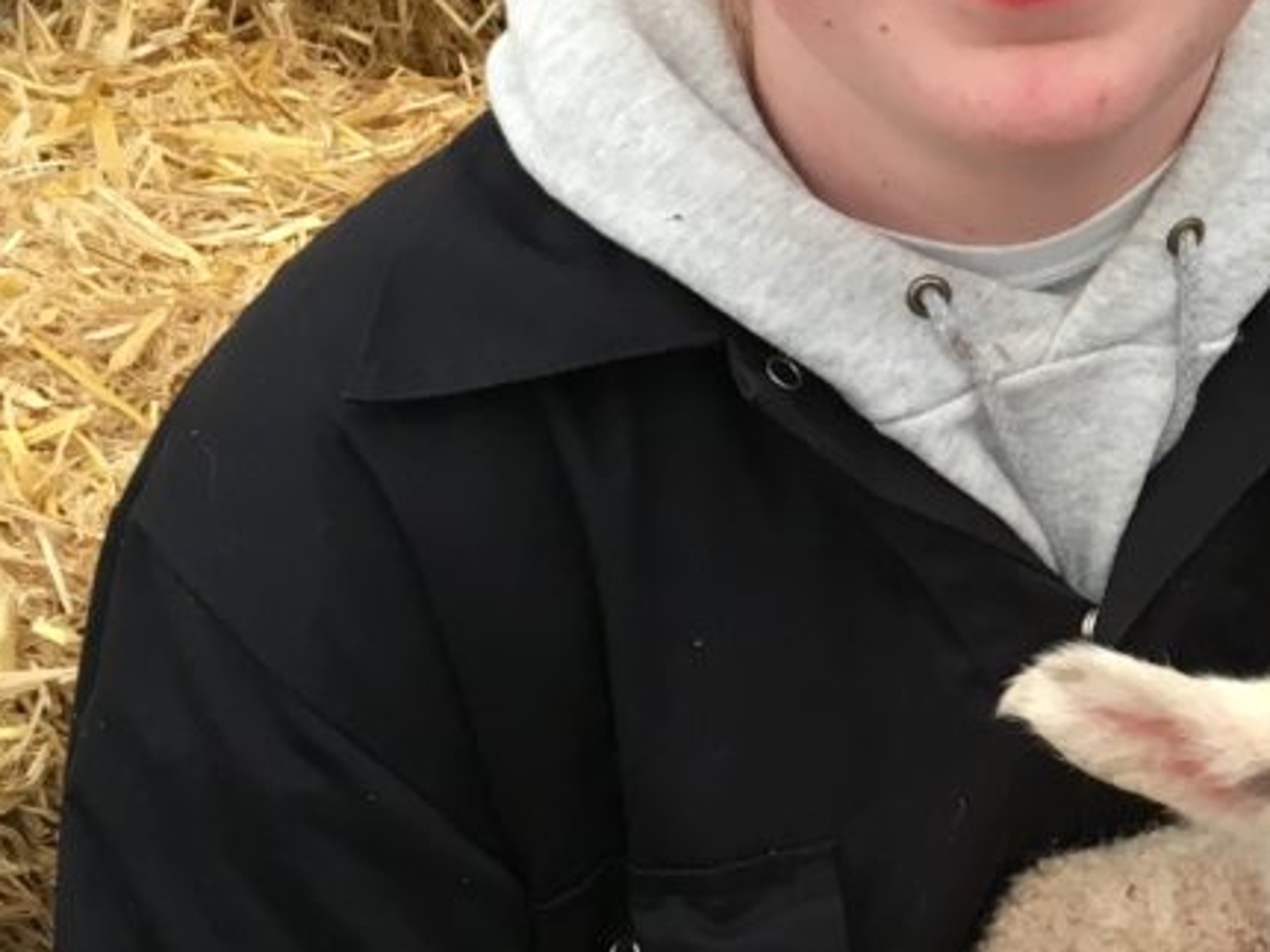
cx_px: 1674
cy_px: 556
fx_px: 3704
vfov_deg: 14.6
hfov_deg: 18.1
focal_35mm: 101
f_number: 2.2
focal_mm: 4.15
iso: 40
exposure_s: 1/33
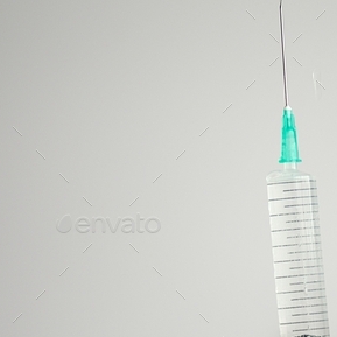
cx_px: 280
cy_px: 215
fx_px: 2005
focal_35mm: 182
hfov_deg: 9.6
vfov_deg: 9.6
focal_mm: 70
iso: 200
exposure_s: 1/125
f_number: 2.8
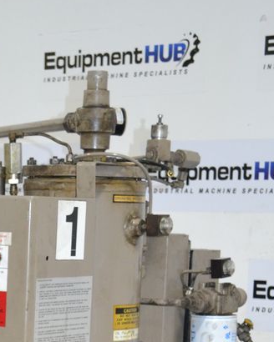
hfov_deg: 11.0
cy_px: 566
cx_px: -41
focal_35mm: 138
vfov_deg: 13.0
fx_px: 1395
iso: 1100
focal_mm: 29
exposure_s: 1/60
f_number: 4.5
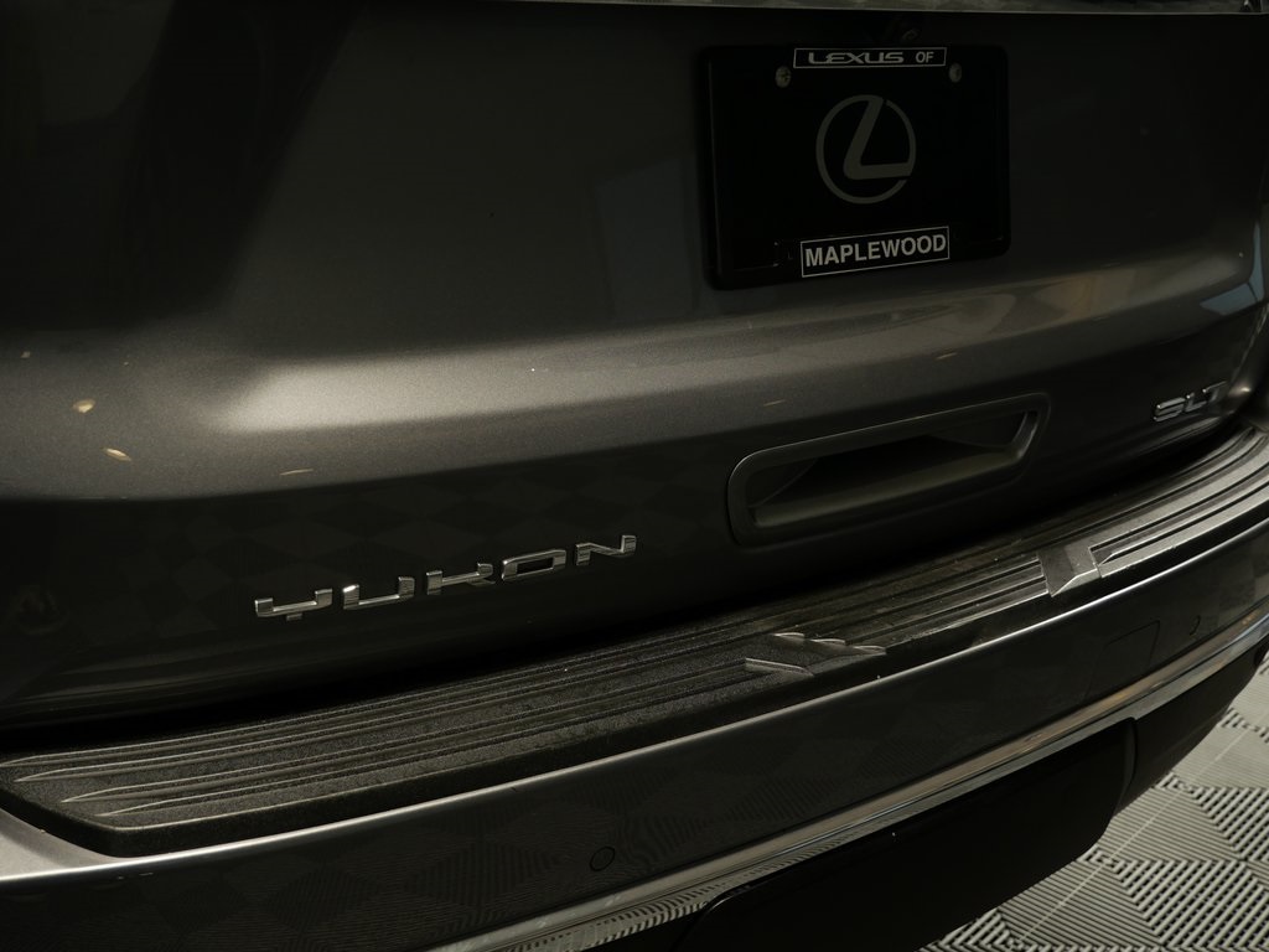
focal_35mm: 36
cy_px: 476
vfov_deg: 39.7
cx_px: 634
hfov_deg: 51.4
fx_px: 1320
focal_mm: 18
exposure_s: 1/200
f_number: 4
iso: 250
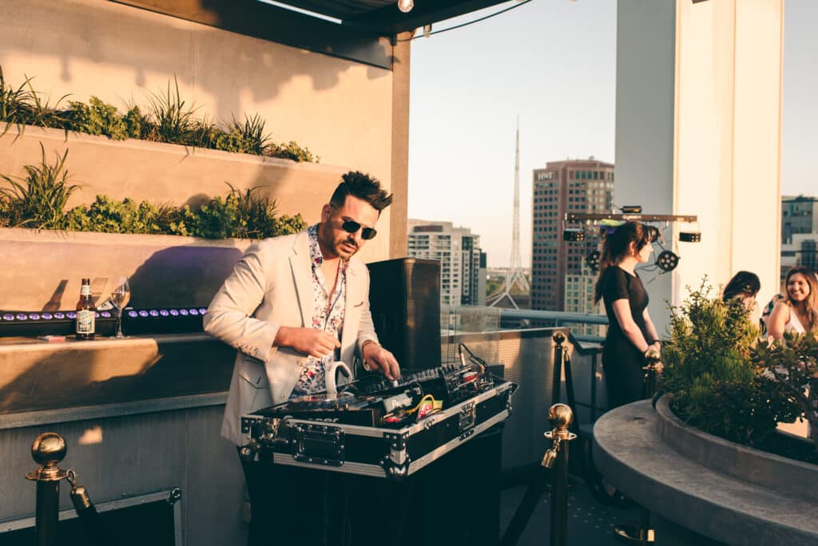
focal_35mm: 35
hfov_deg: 54.4
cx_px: 409
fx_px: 796
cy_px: 273
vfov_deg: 37.9
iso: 250
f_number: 5
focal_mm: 35
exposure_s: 1/160
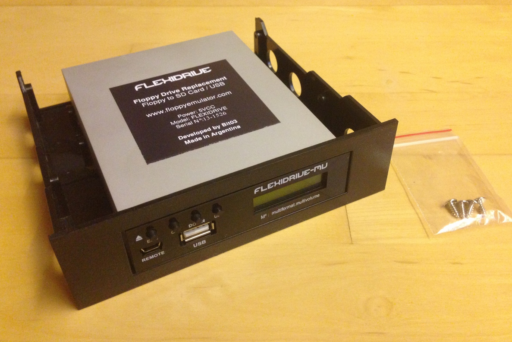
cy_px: 150
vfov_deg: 35.9
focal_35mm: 37
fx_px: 526
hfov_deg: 51.9
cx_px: 268
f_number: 2.4
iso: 400
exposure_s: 1/20
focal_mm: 4.12
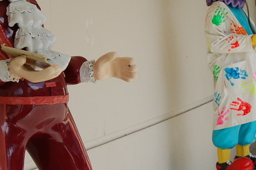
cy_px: 51
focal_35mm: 141
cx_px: 176
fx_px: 1001
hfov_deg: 14.5
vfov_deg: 9.7
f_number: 8
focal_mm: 45
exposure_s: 1/250
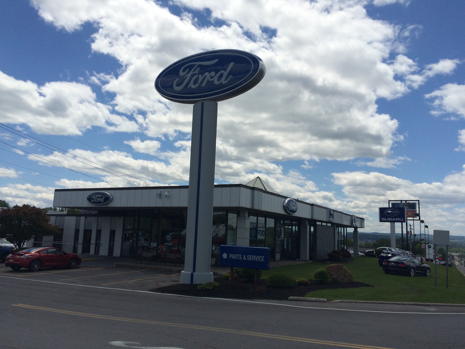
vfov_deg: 48.2
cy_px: 174
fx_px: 390
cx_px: 232
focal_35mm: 29
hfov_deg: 61.7
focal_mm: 4.15
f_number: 2.2
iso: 40
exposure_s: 1/5882
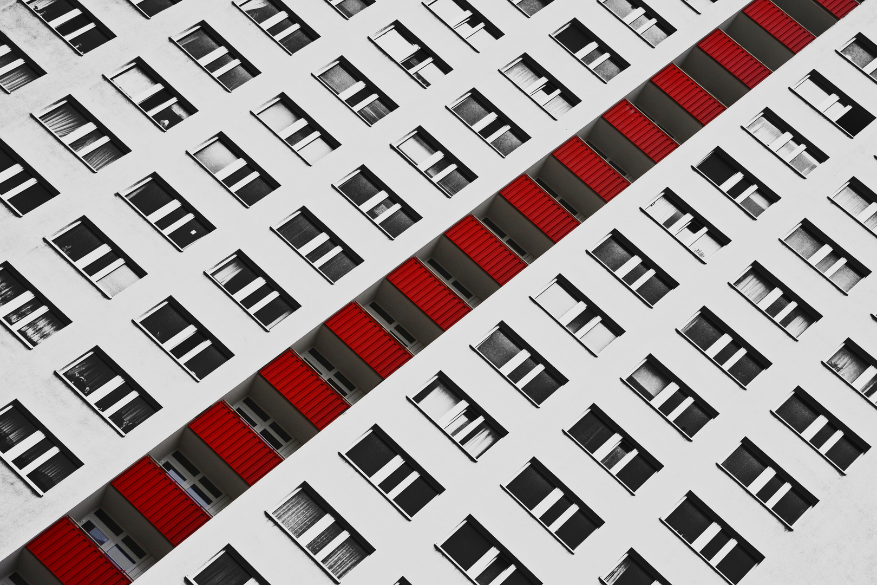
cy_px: 292
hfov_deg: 26.0
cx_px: 438
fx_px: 1900
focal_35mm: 78
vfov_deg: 17.5
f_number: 18
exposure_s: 1/200
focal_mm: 78
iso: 1000
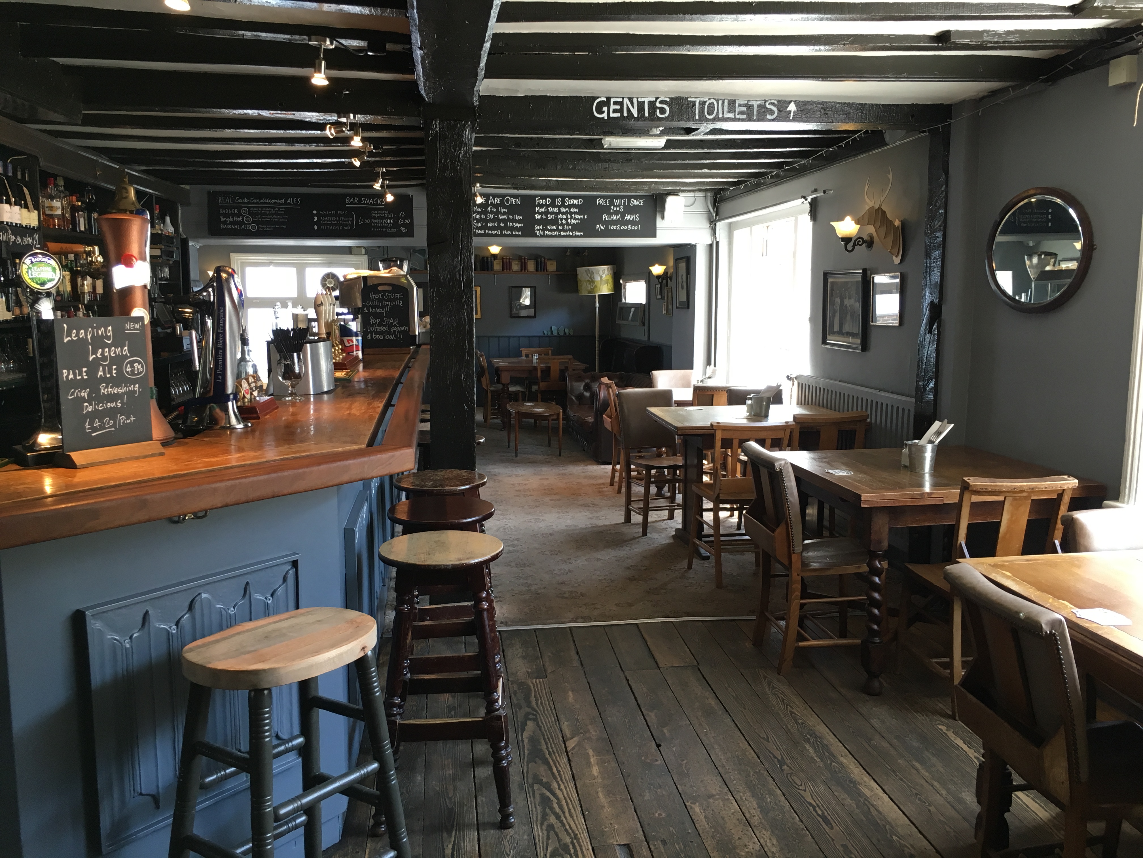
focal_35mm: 29
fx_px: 958
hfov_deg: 61.7
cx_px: 572
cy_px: 429
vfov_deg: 48.2
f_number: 2.2
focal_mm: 4.15
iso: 80
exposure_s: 1/33
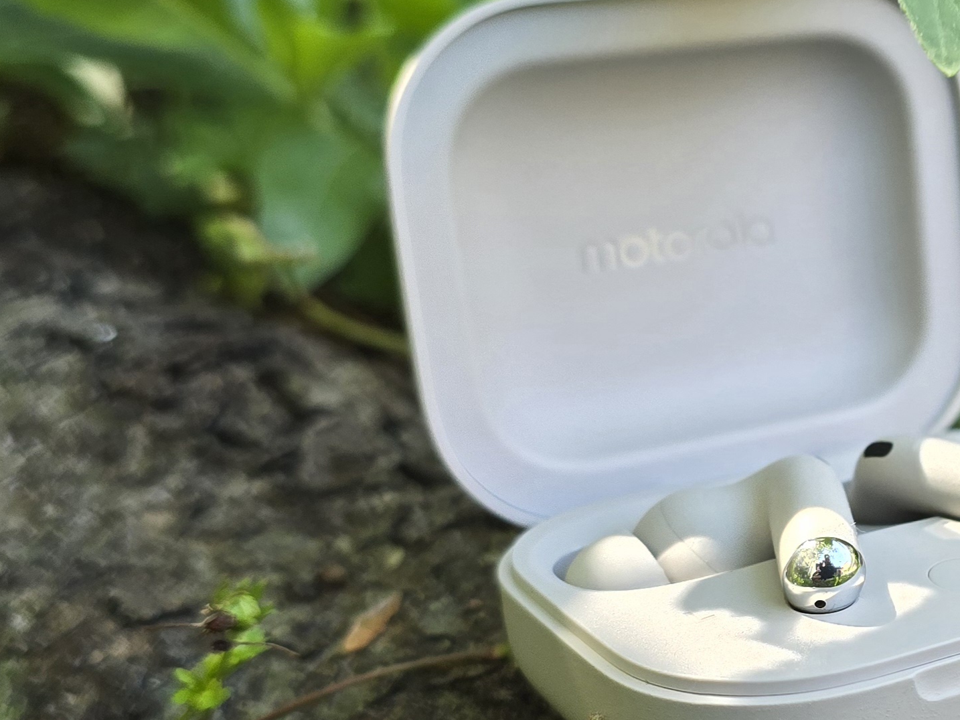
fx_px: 1137
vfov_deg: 35.1
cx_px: 778
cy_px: 392
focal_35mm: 41
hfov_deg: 43.5
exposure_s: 1/182
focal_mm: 6.3
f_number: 1.7
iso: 80
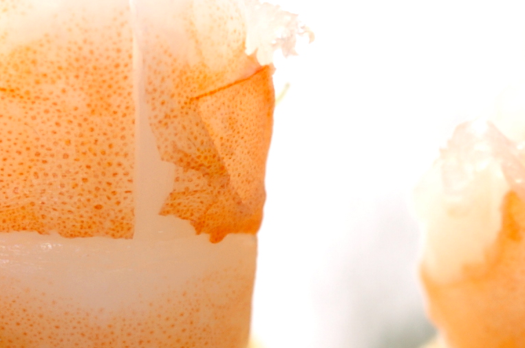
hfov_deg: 4.1
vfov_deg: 2.7
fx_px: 7400
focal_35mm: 509
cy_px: 484
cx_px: -34
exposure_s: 4
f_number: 13
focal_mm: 105
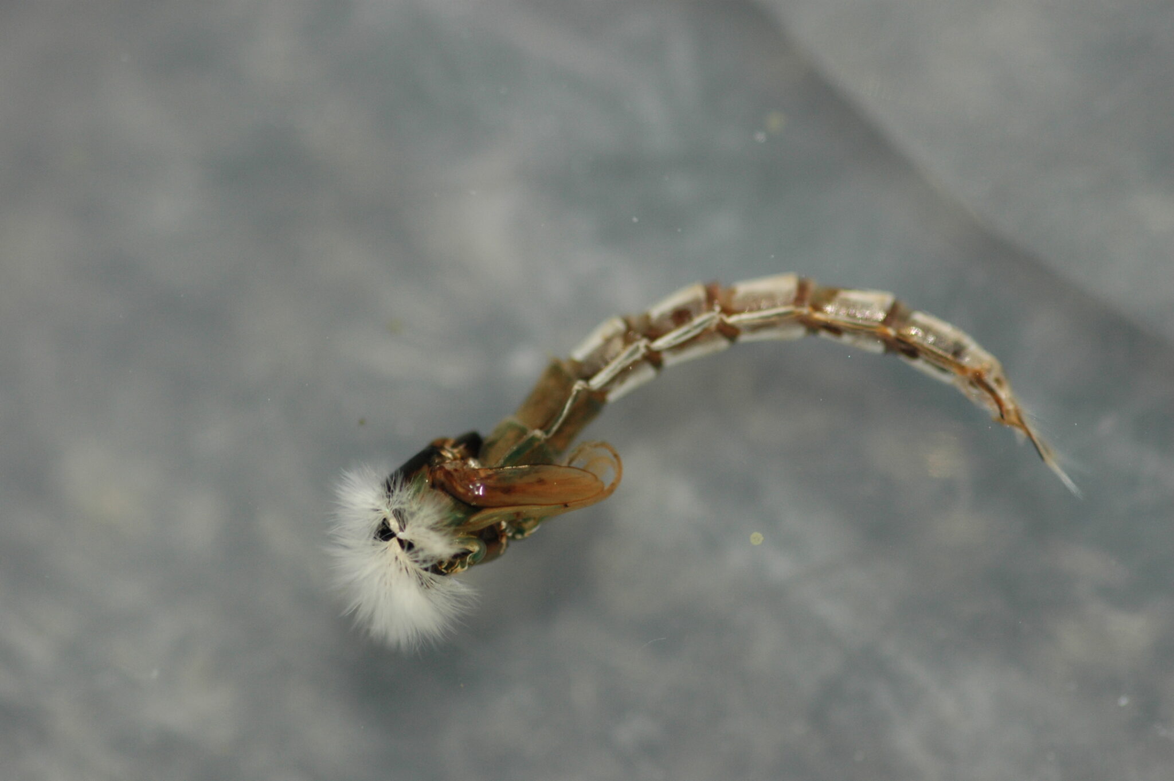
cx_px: 587
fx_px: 4399
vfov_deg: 10.1
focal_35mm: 135
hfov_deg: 15.2
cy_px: 390
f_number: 6.3
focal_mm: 90
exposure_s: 1/640
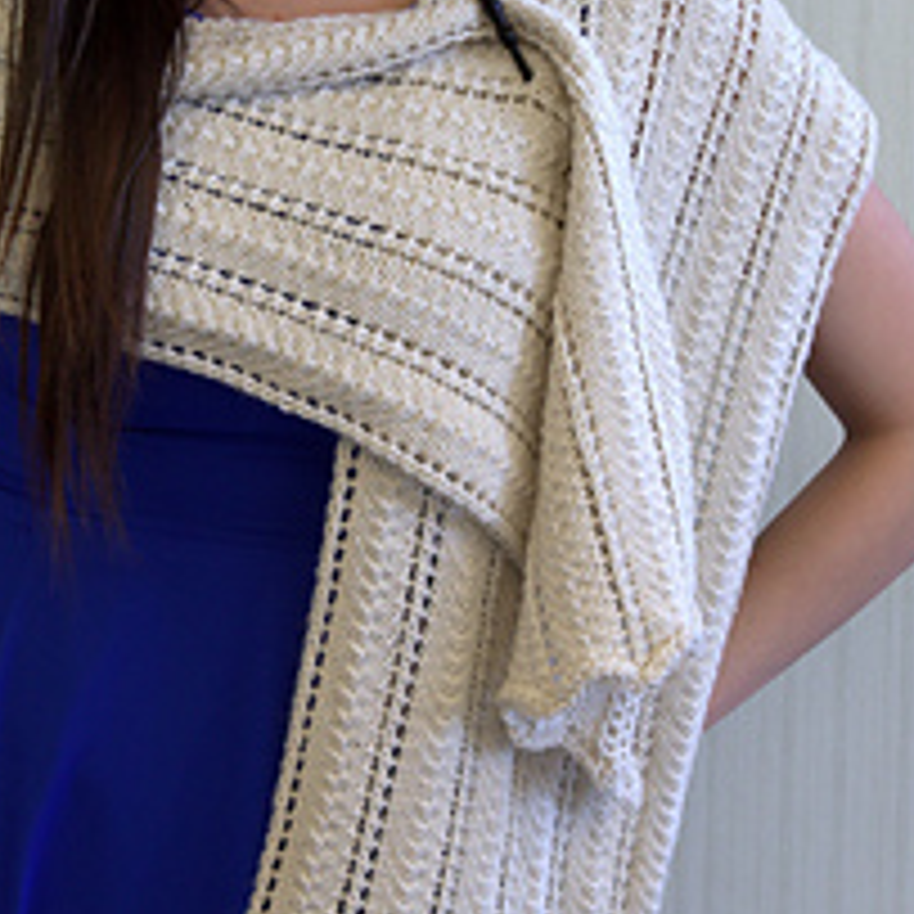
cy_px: 320
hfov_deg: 15.4
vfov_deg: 15.4
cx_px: 252
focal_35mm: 113
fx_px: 3376
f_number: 11
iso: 1600
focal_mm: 55
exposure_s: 1/80
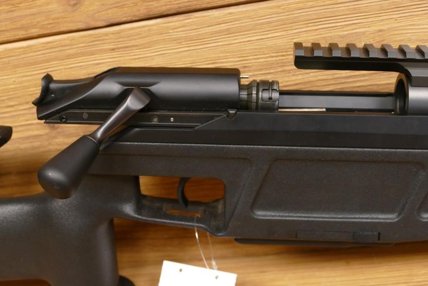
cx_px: 214
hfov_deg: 41.9
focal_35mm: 47
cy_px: 143
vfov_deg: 28.7
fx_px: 559
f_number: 3.3
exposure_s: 1/80
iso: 1250
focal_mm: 17.27
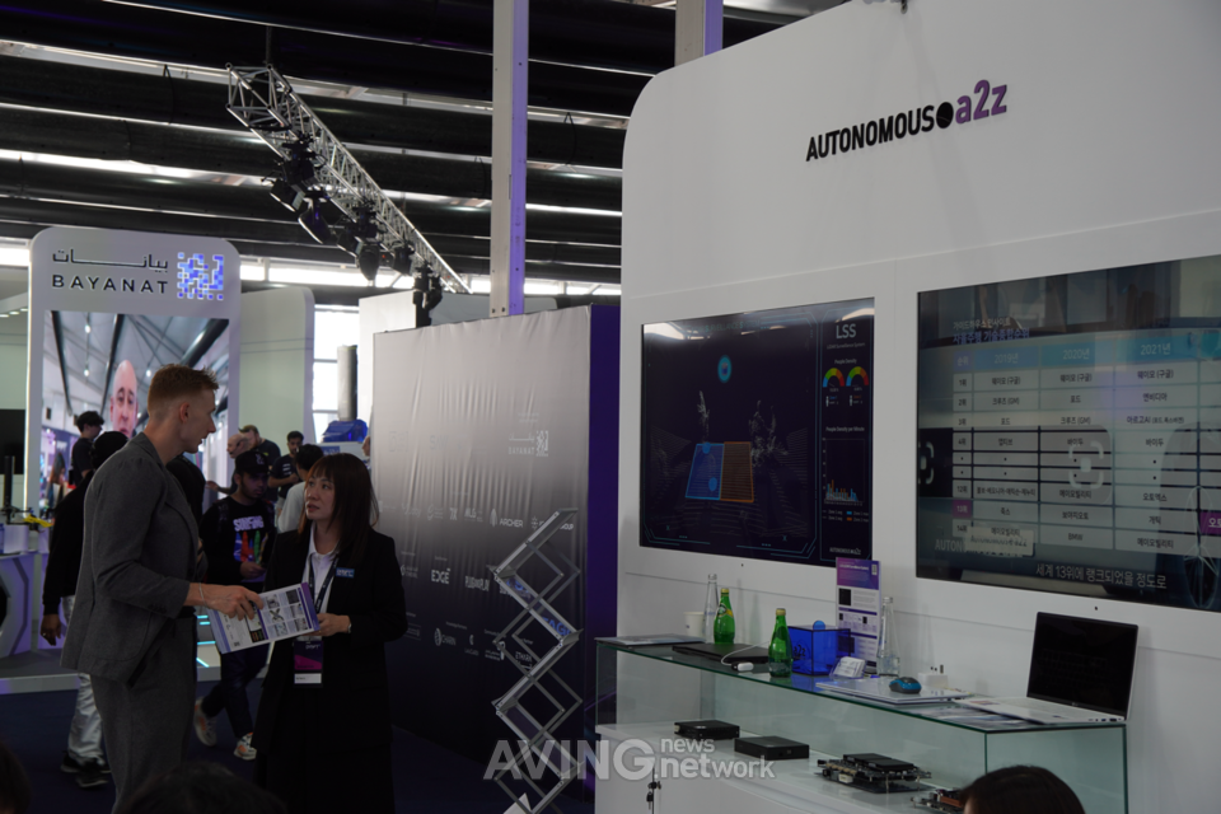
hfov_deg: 37.9
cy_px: 407
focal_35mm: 52
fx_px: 1780
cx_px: 610
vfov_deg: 25.8
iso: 160
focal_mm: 35
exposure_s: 1/60
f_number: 4
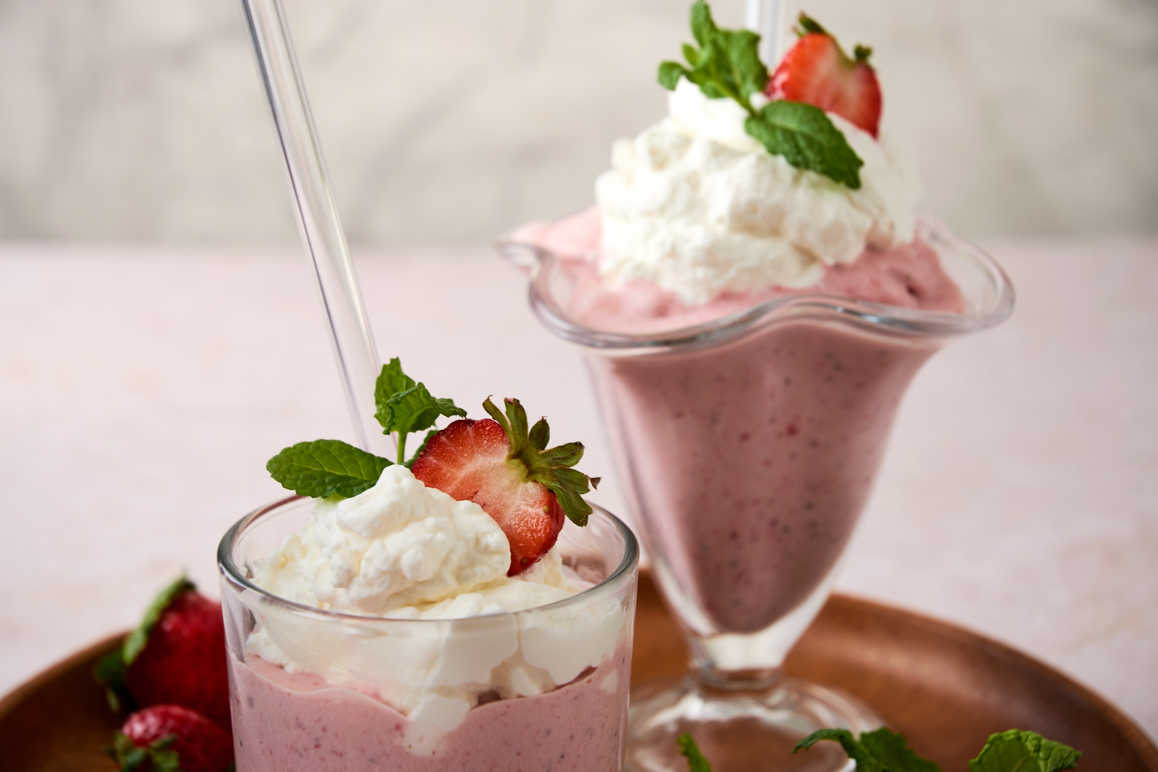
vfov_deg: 13.0
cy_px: 386
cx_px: 579
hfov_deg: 19.5
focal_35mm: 105
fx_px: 3377
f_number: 8
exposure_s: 1/100
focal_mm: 70
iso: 100
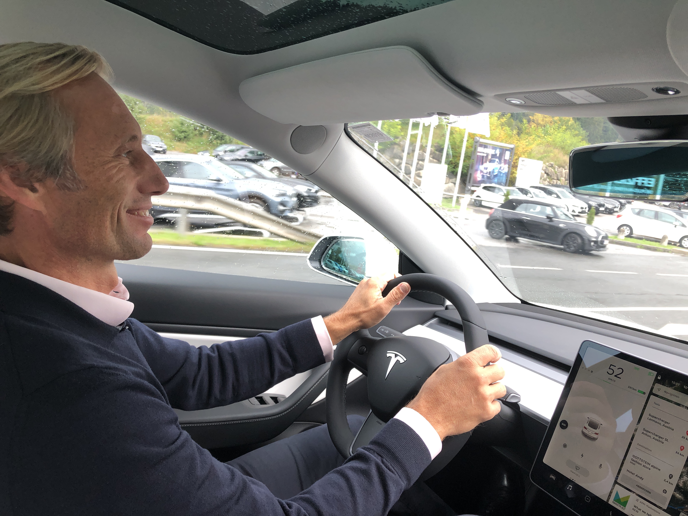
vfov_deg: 49.7
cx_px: 344
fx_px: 557
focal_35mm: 28
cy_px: 258
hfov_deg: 63.4
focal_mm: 4
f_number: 1.8
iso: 40
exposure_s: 1/120
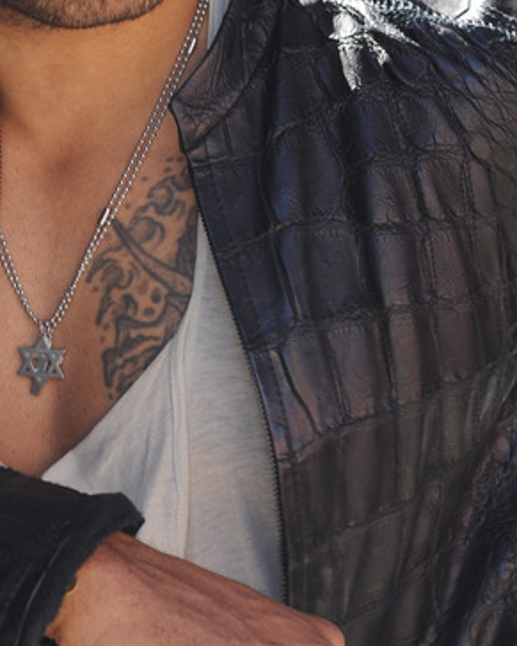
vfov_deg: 14.9
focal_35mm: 129
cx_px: 24
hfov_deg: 11.9
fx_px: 2464
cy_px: 173
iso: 200
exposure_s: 1/160
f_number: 5
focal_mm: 50
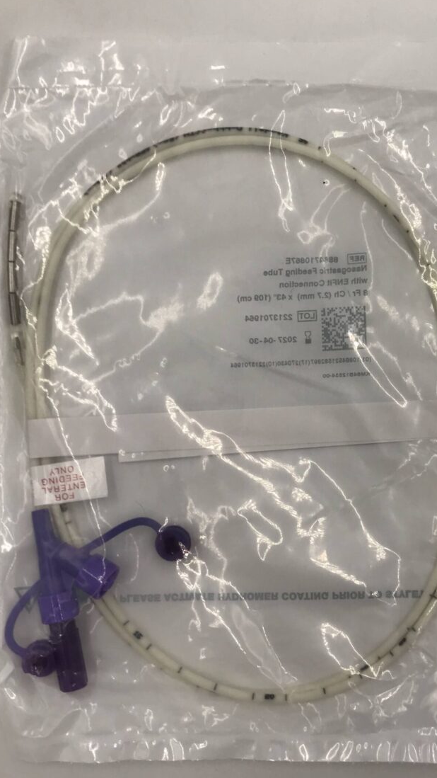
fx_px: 762
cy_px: 417
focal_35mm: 37
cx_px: 278
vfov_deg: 54.0
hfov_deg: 31.8
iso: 25
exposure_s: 1/60
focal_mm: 3.99
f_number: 1.8
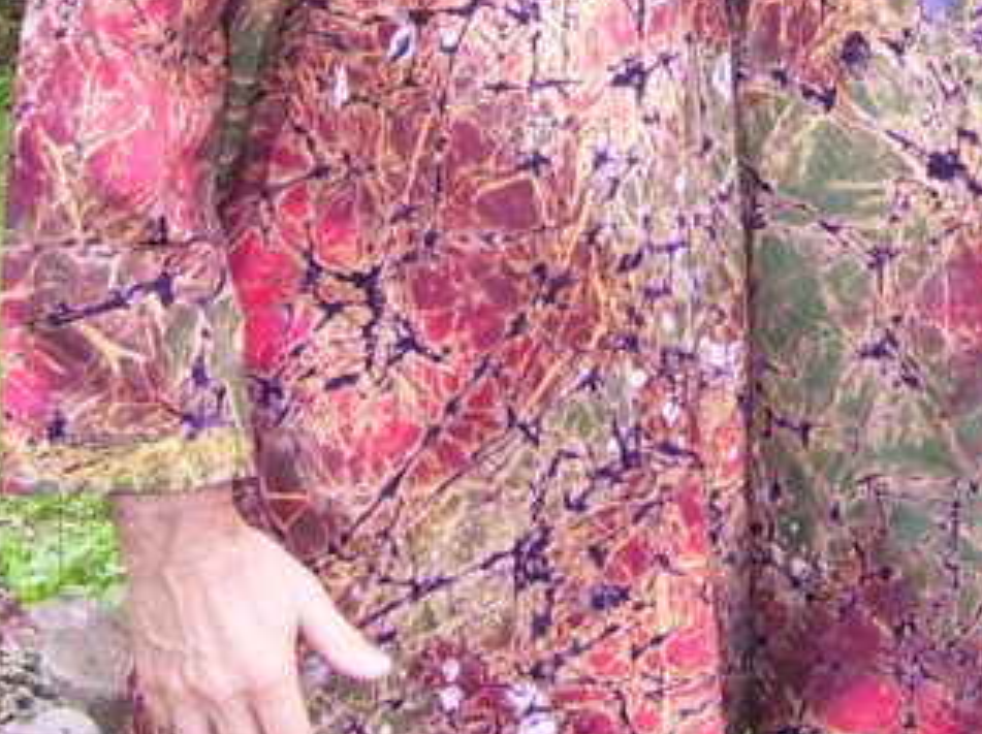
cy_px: -316
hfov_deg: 17.8
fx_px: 3117
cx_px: 678
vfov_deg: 12.8
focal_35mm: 110
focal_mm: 5.6
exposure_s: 1/60
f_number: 2.7
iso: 80
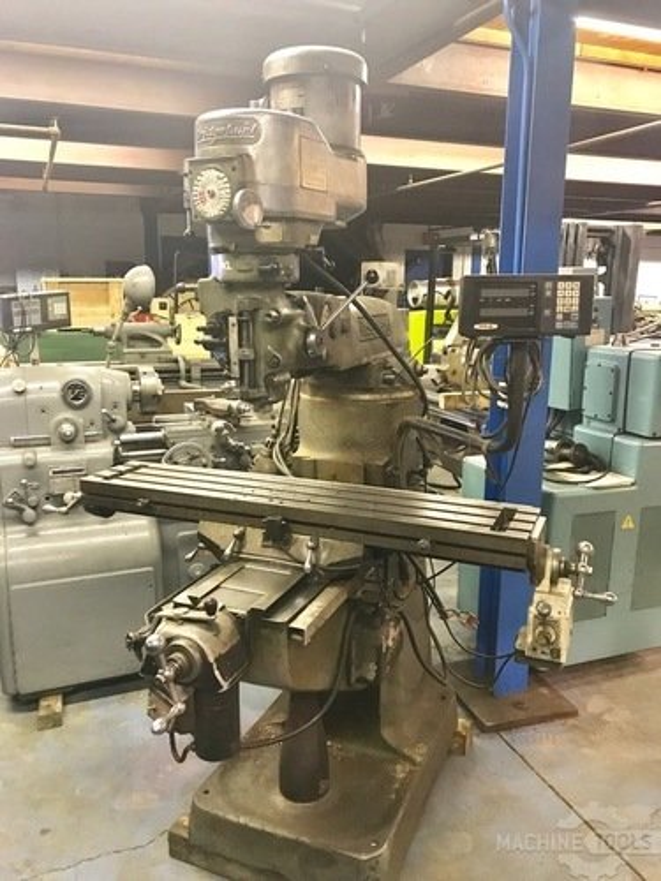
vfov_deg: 63.4
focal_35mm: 28
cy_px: 440
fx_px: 713
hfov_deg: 49.7
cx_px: 330
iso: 100
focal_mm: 3.99
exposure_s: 1/15
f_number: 1.8
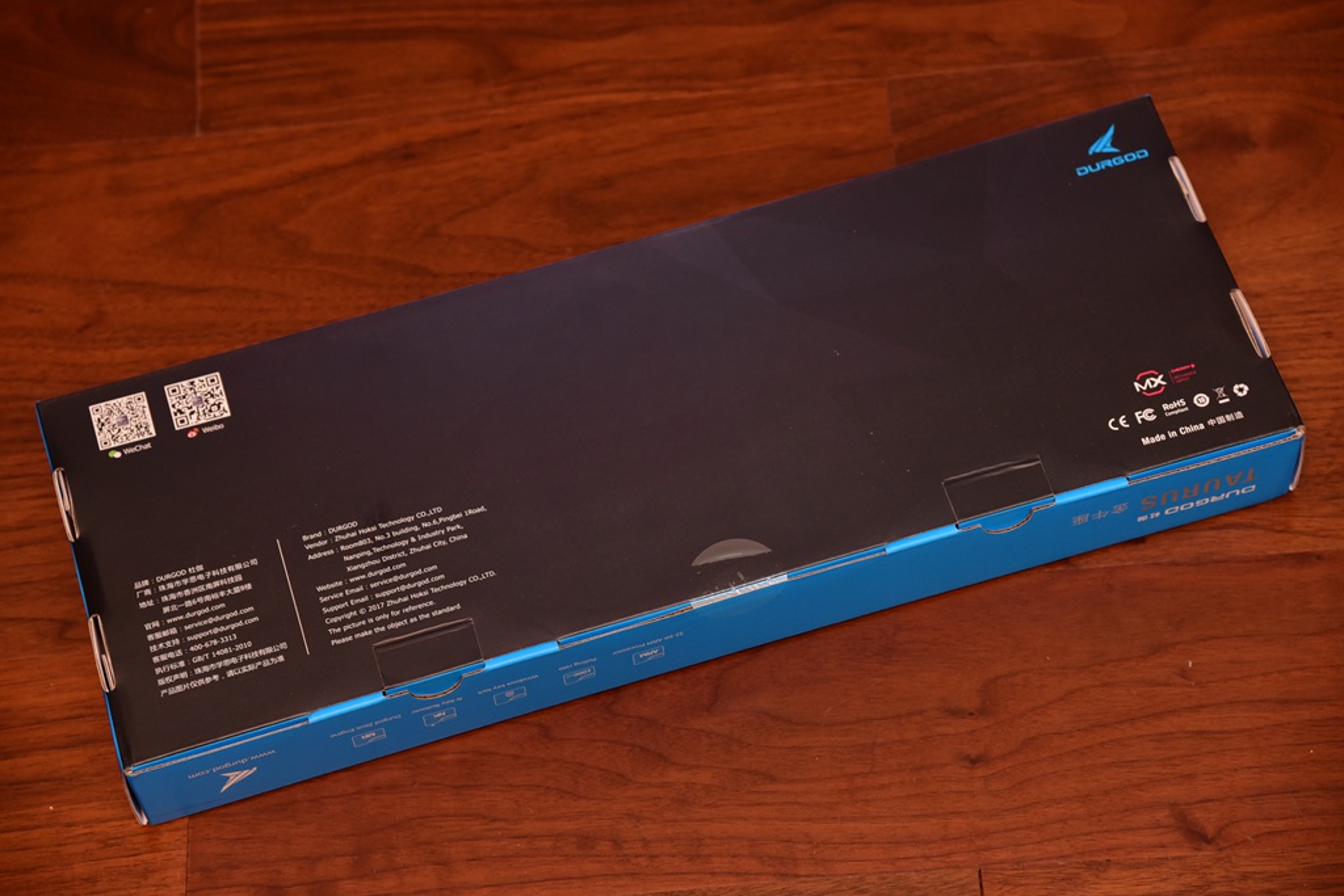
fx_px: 3659
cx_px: 672
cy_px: 448
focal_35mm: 98
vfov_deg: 14.0
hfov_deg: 20.8
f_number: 5.6
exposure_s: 1/60
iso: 1600
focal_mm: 98
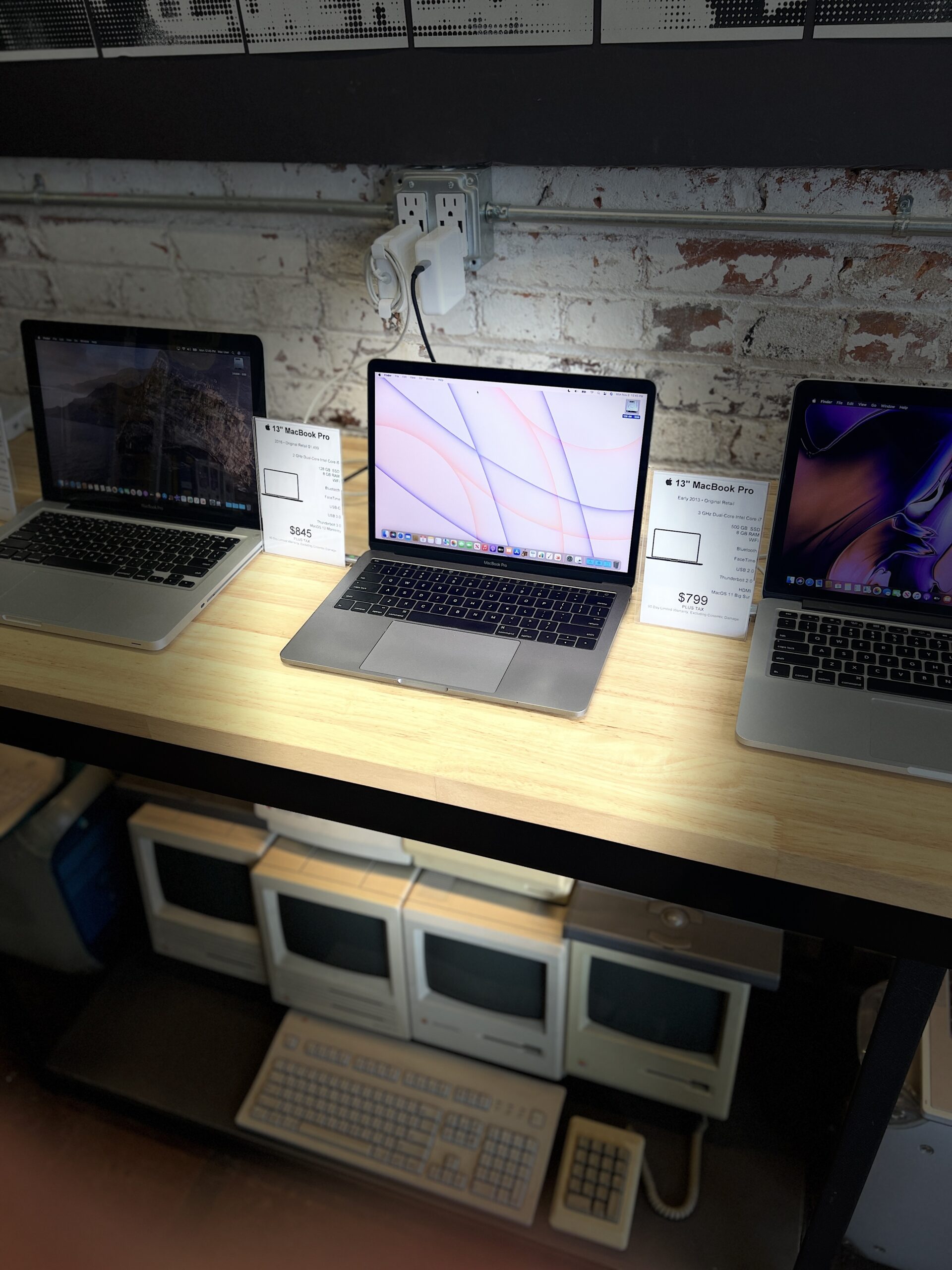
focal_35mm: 26
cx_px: 476
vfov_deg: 67.3
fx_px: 953
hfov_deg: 53.1
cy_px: 635
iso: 50
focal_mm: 5.7
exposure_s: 1/120
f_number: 1.5
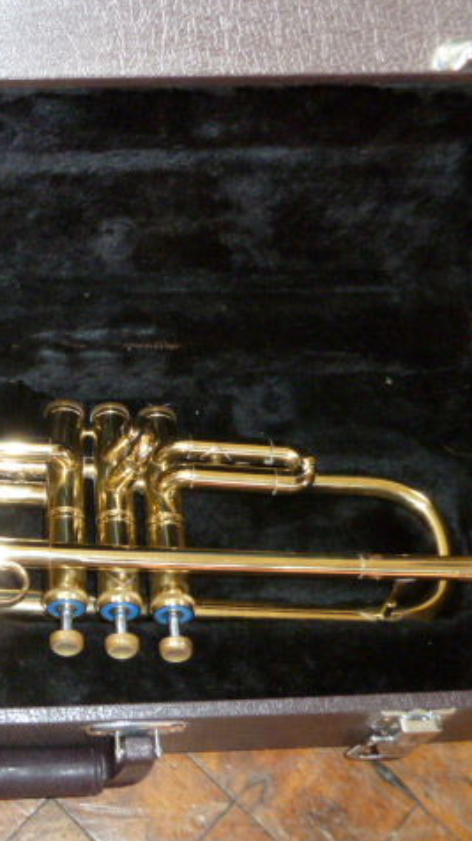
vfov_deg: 43.7
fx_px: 1046
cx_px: -19
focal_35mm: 47
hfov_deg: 24.1
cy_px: 418
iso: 400
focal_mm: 5.3
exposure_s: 1/30
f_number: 3.5
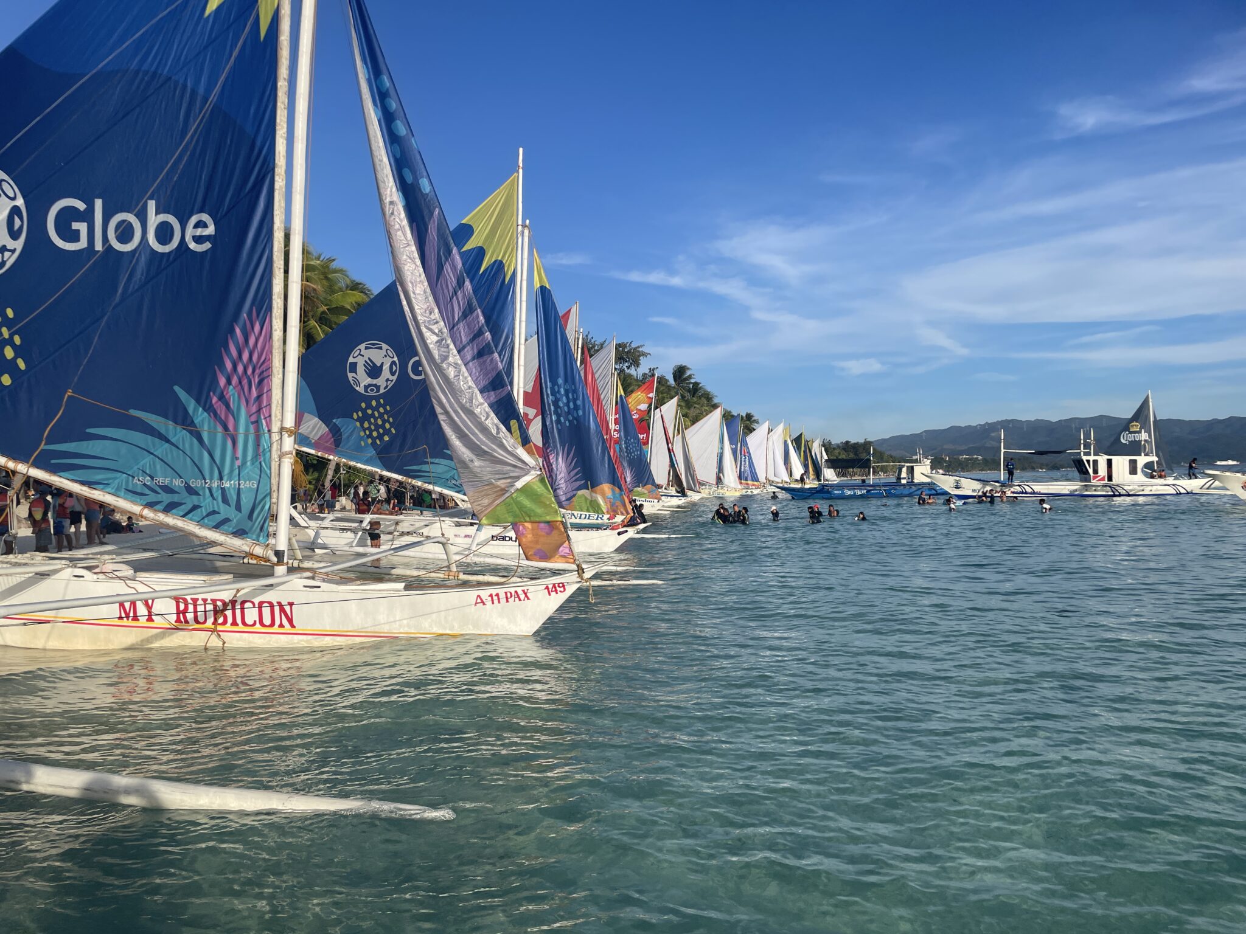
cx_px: 623
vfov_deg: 53.1
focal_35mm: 26
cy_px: 467
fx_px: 936
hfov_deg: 67.3
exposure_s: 1/3861
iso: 32
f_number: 1.6
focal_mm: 4.2
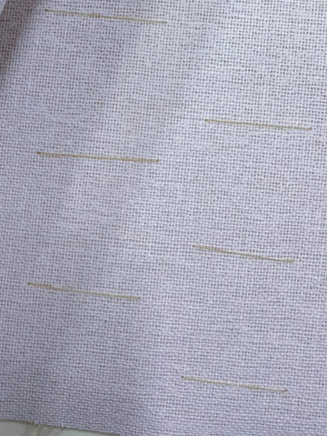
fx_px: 882
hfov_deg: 21.0
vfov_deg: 25.2
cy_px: -77
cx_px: 118
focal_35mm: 70
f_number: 1.8
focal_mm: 4.25
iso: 125
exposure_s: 1/100
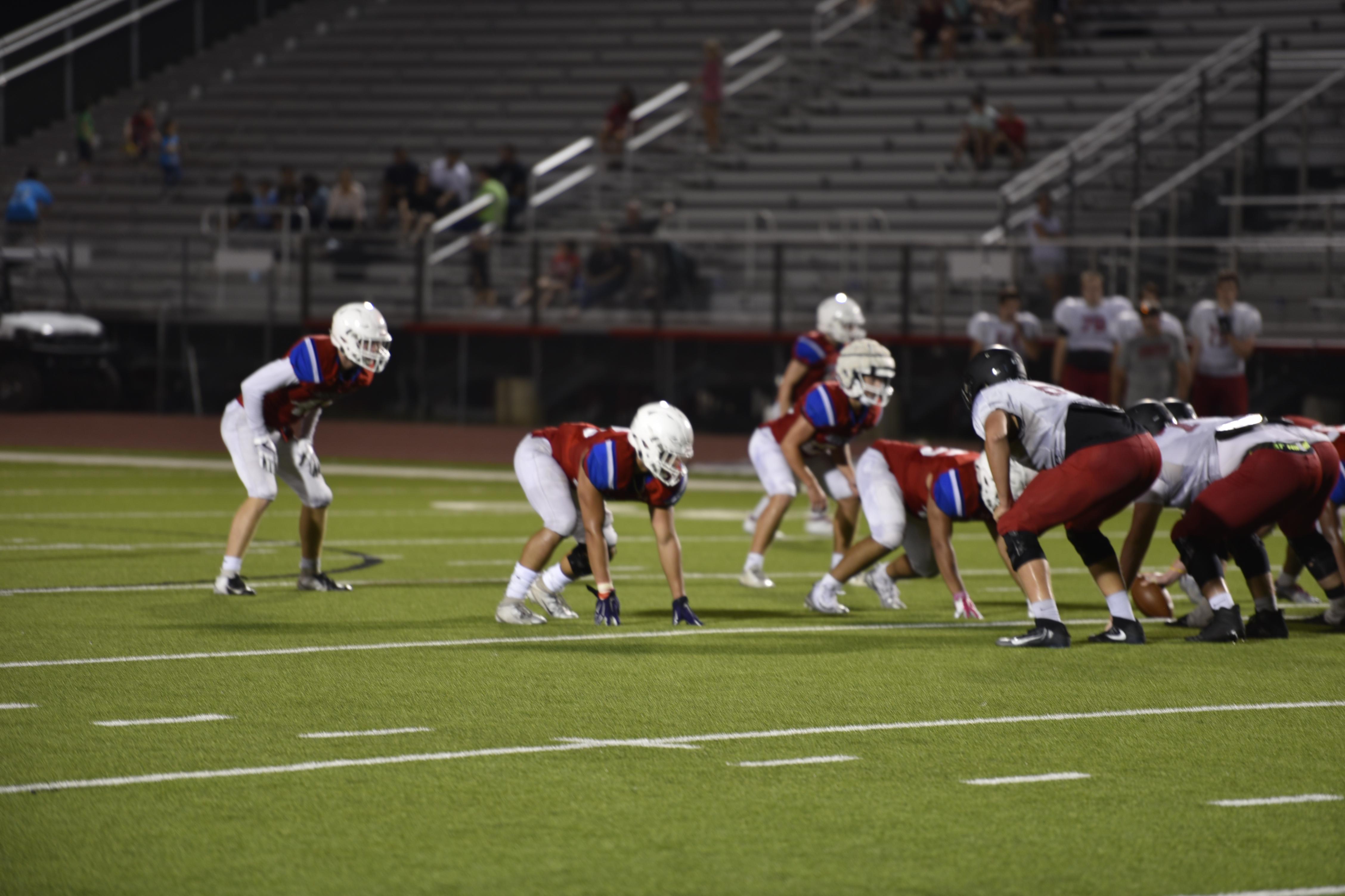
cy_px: 448
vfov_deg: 6.9
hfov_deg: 10.3
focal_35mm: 200
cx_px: 672
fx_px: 7472
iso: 250
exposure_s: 1/60
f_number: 2.8
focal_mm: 200
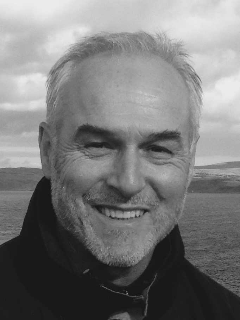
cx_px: 120
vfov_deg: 52.6
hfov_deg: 40.7
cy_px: 160
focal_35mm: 35
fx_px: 323
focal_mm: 4.28
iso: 50
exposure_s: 1/1314
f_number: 2.4
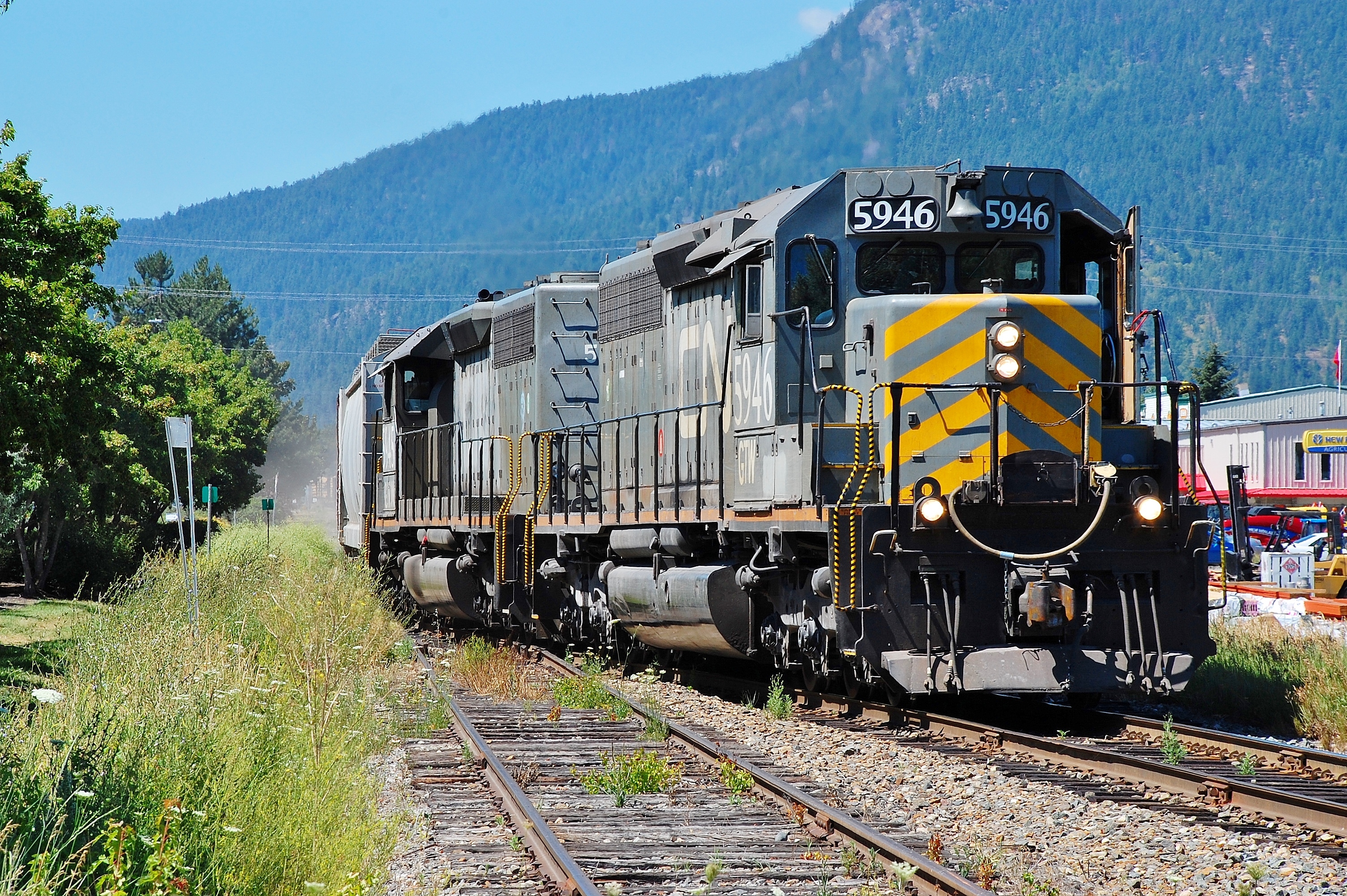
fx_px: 4766
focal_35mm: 128
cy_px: 448
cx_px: 674
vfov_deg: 10.7
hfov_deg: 16.1
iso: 200
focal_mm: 85
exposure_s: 1/200
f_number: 13
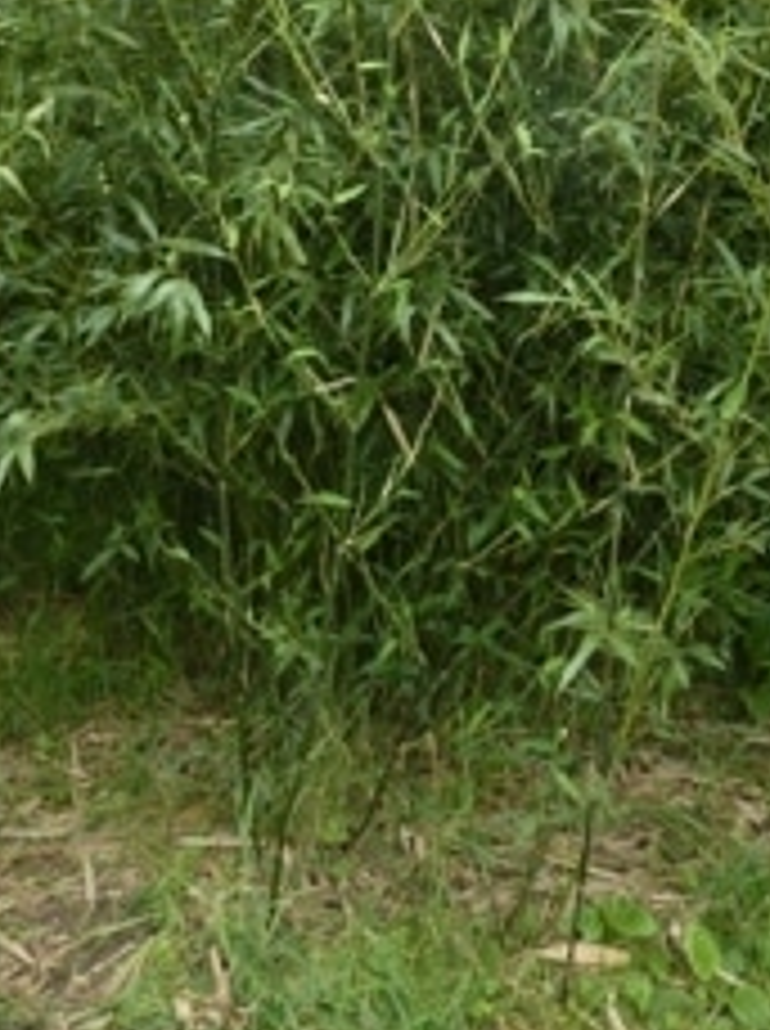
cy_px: 58
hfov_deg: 29.6
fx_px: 1457
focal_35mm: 49
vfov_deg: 36.0
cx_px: 410
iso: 80
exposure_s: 1/50
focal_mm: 4.1
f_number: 3.3
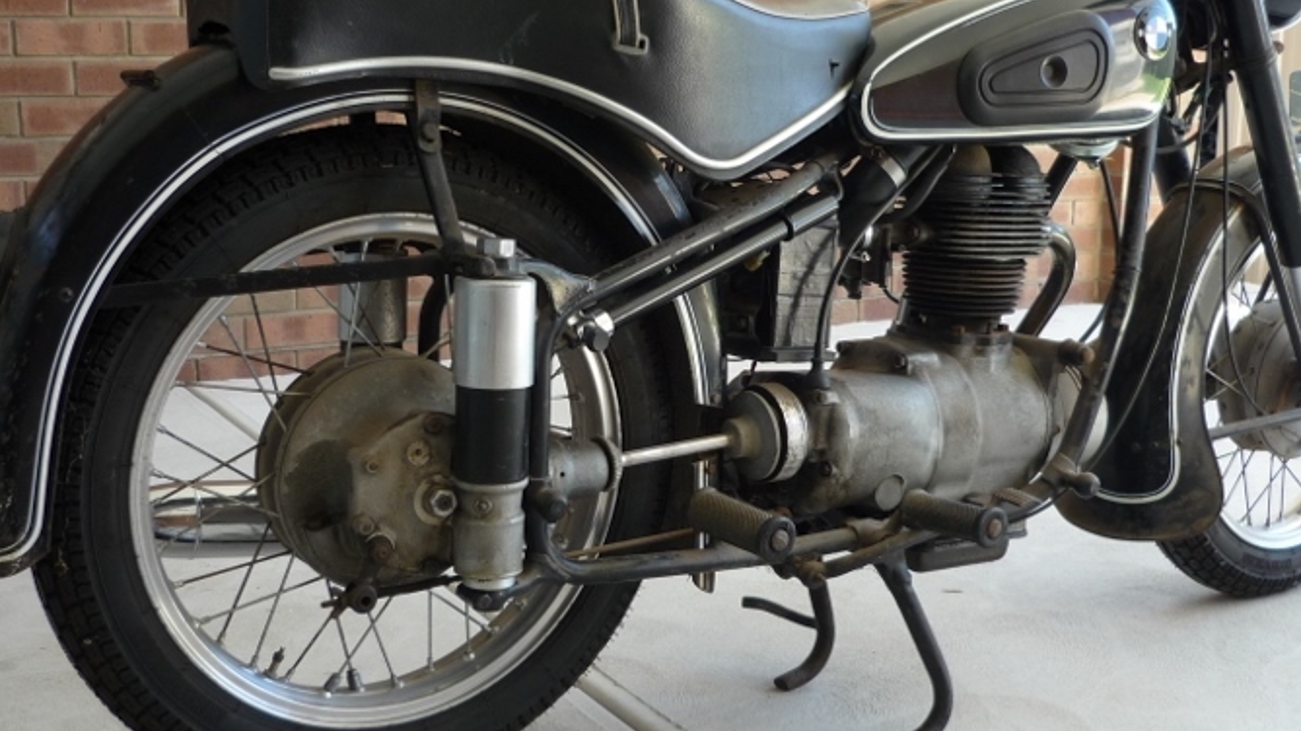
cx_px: 681
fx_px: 1483
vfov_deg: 27.7
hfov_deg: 47.4
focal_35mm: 43
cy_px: 373
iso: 100
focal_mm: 5.5
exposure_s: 1/50
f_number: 2.8
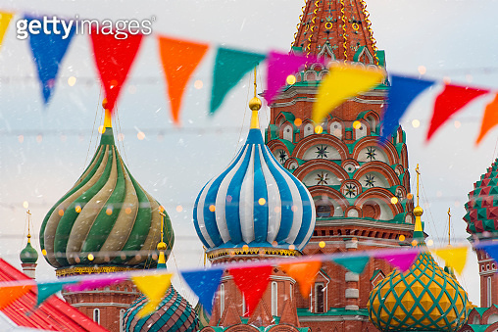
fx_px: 2767
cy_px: 166
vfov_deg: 6.9
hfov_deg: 10.3
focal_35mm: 200
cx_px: 249
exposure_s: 1/160
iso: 250
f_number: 4
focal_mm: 200
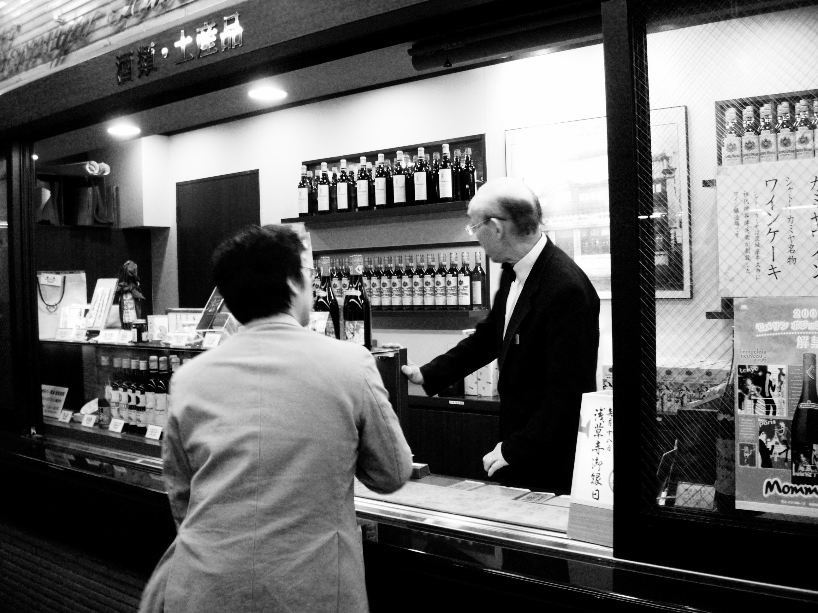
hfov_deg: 49.0
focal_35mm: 38
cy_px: 306
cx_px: 409
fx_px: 898
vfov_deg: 37.7
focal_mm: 7.8
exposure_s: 1/21.3
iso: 200
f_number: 2.8
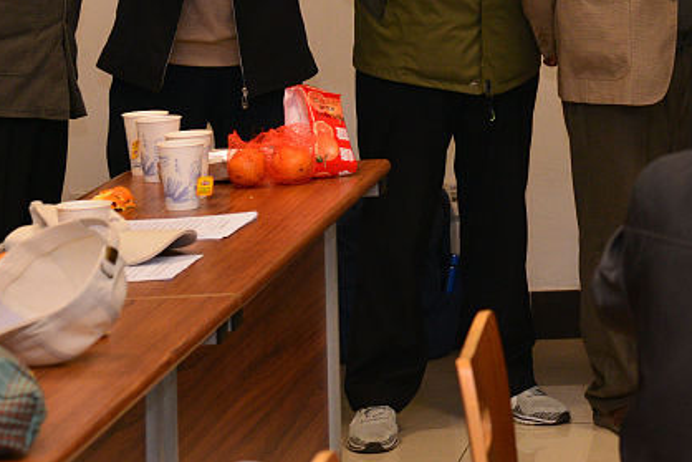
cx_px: 826
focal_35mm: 178
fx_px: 3423
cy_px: -145
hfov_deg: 11.3
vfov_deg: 7.6
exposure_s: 1/60
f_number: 5
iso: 1250
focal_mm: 62
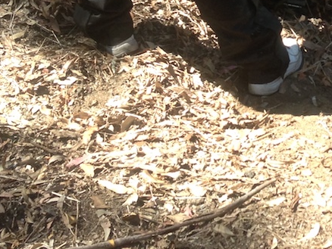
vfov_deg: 12.3
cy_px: -153
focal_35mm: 113
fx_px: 1084
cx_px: 318
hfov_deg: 17.1
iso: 50
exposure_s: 1/257
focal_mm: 4.13
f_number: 2.4
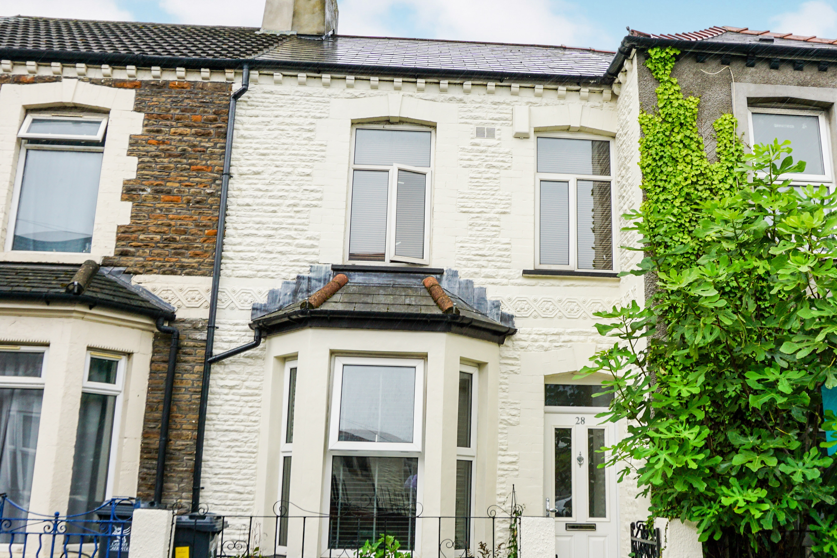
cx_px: 475
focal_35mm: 36
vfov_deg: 36.9
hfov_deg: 53.0
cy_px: 285
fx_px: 837
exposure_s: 1/100
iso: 100
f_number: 8
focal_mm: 16
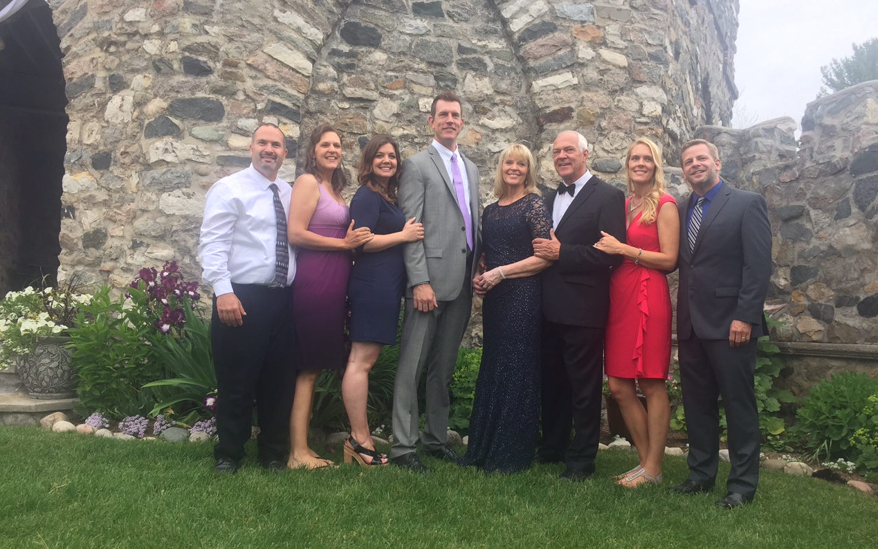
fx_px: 742
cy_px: 310
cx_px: 440
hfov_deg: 61.2
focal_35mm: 31
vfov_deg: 40.5
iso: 32
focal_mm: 4.15
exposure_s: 1/120
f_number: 2.2
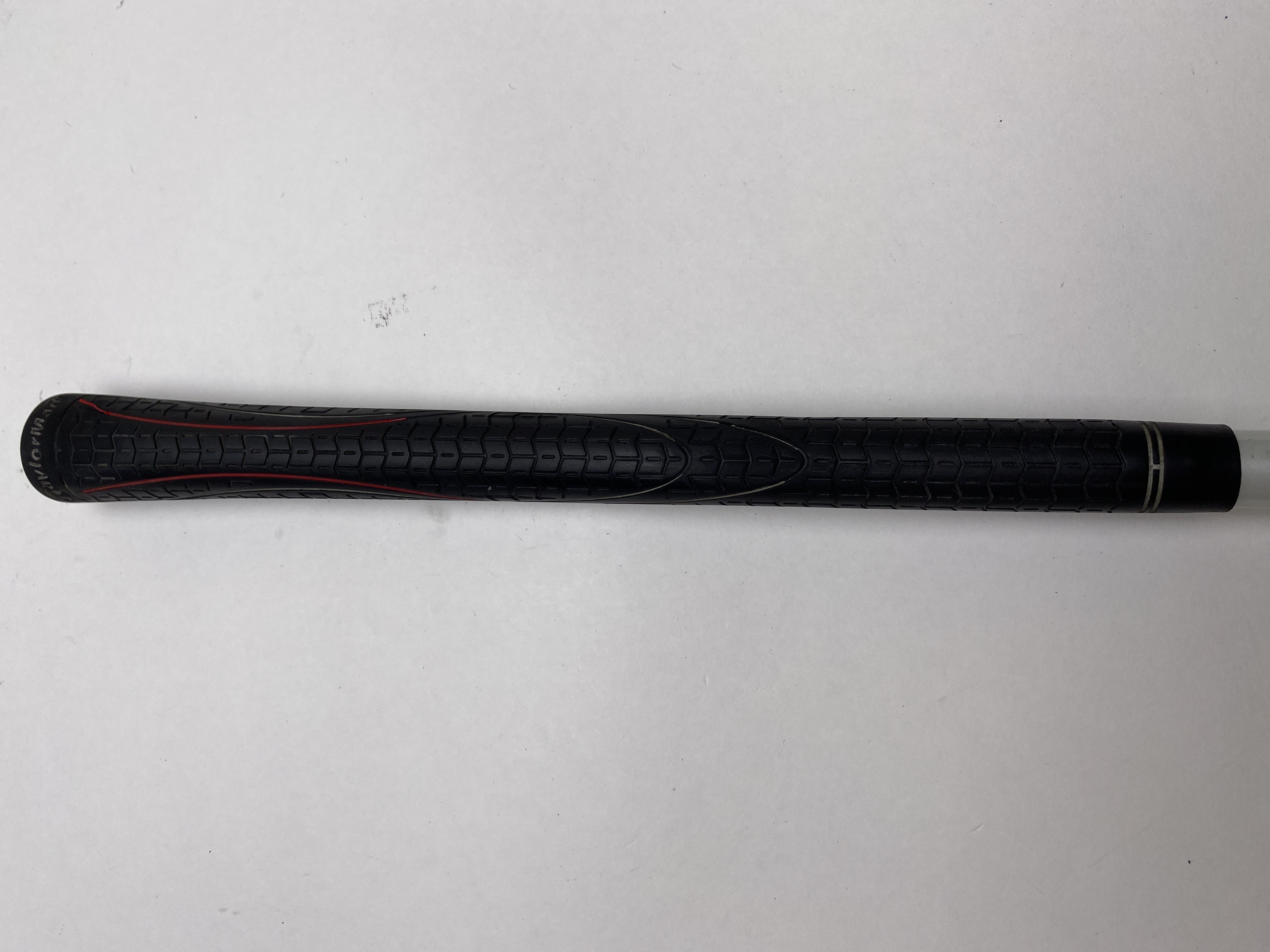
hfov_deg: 67.3
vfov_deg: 53.1
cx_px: 635
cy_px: 476
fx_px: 954
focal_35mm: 26
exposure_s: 1/552
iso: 32
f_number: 1.8
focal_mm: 4.25
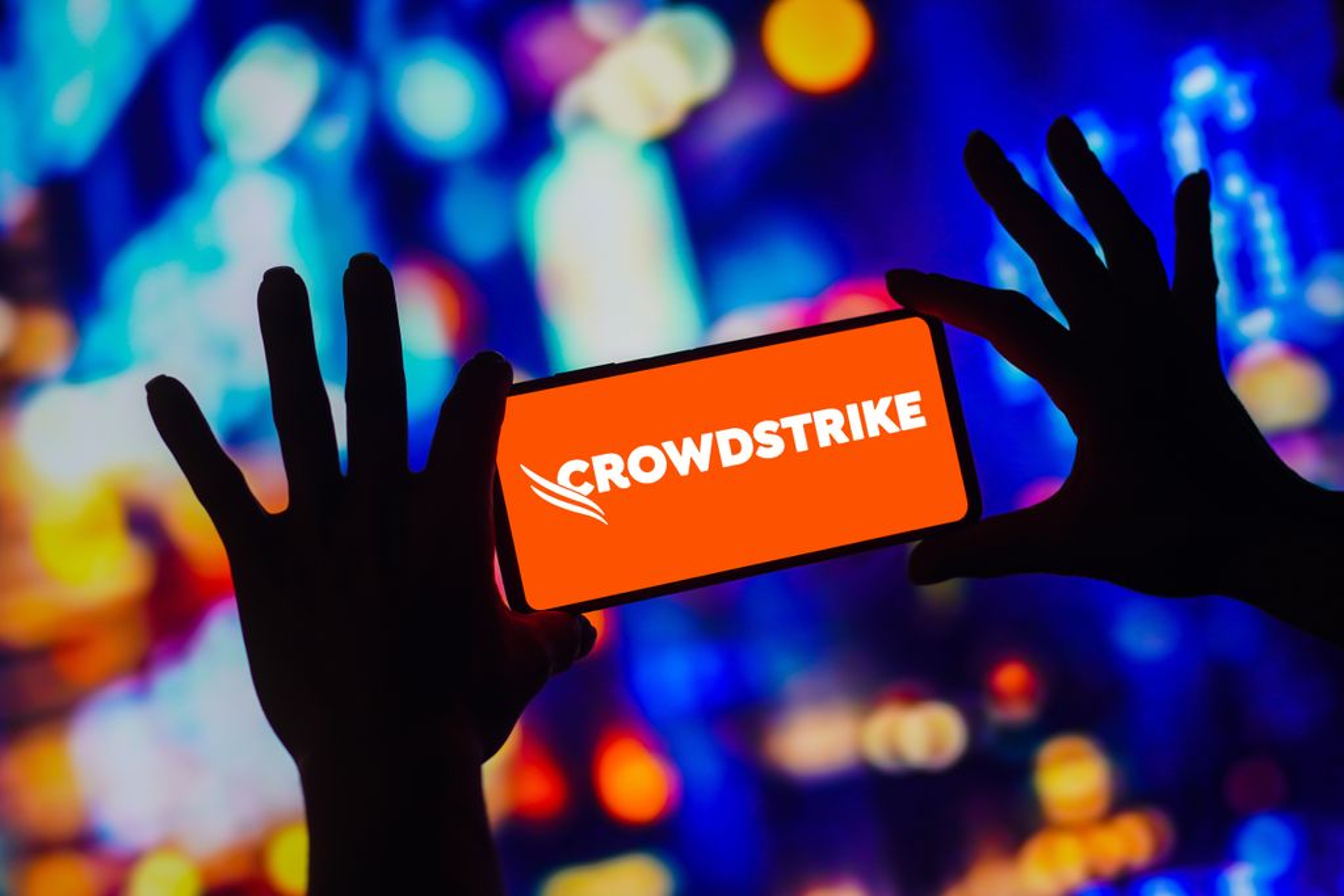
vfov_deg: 18.2
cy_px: 448
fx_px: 2800
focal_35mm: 75
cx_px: 672
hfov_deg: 27.0
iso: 160
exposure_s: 1/50
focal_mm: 50
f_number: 2.8
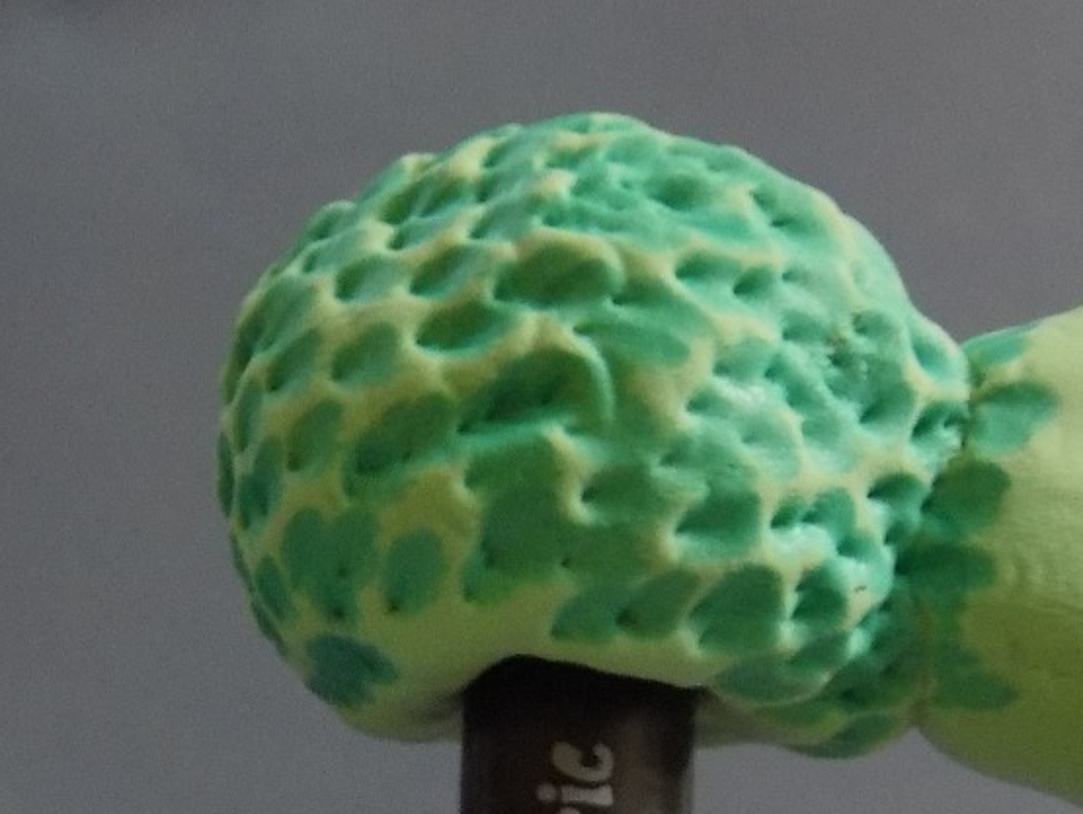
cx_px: 350
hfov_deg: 27.6
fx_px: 2191
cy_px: 921
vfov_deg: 20.0
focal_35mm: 70
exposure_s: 1/3
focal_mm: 4.8
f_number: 3.2
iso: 400
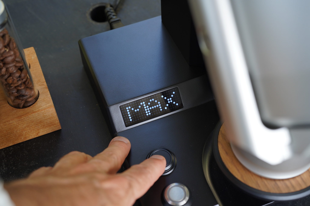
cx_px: 155
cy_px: 103
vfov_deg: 26.9
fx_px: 430
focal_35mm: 50
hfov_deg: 39.6
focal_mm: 50
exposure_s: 1/40
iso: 320
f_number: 4
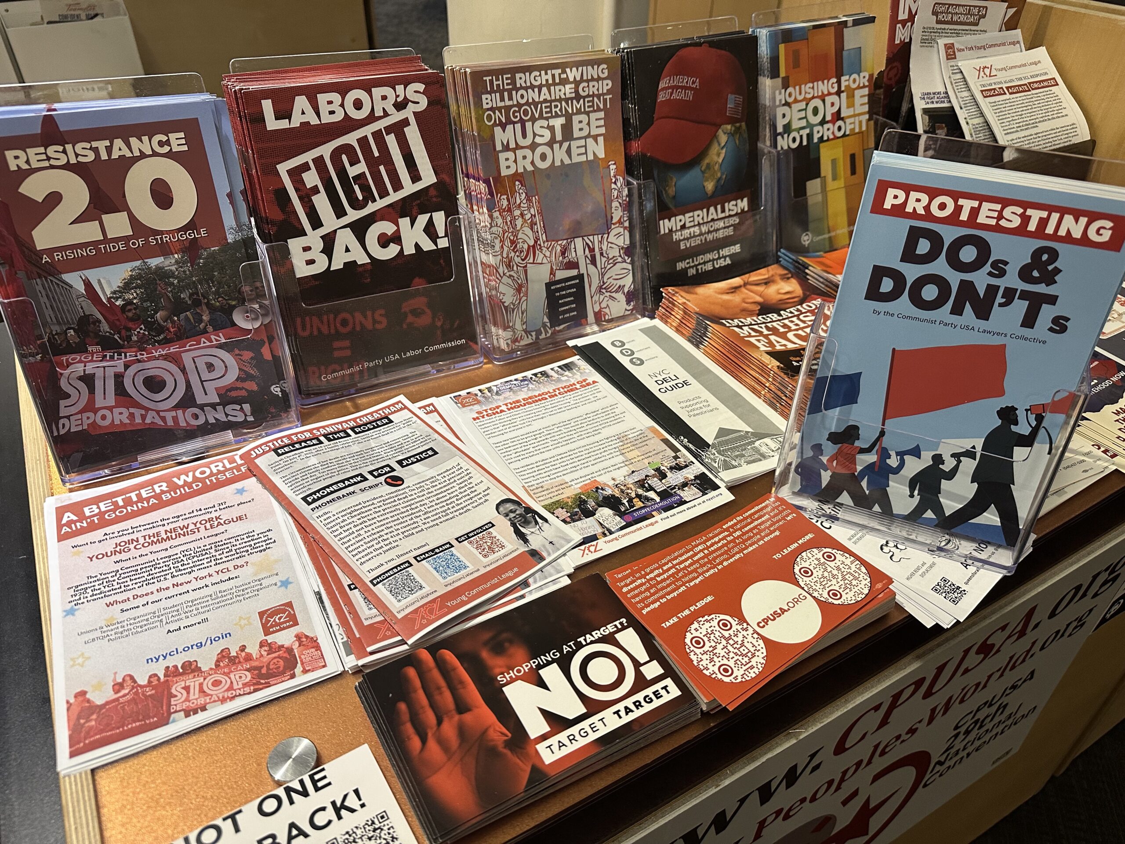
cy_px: 422
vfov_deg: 56.8
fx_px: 780
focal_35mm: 24
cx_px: 562
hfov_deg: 71.6
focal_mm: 6.86
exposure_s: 1/60
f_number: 1.78
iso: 200
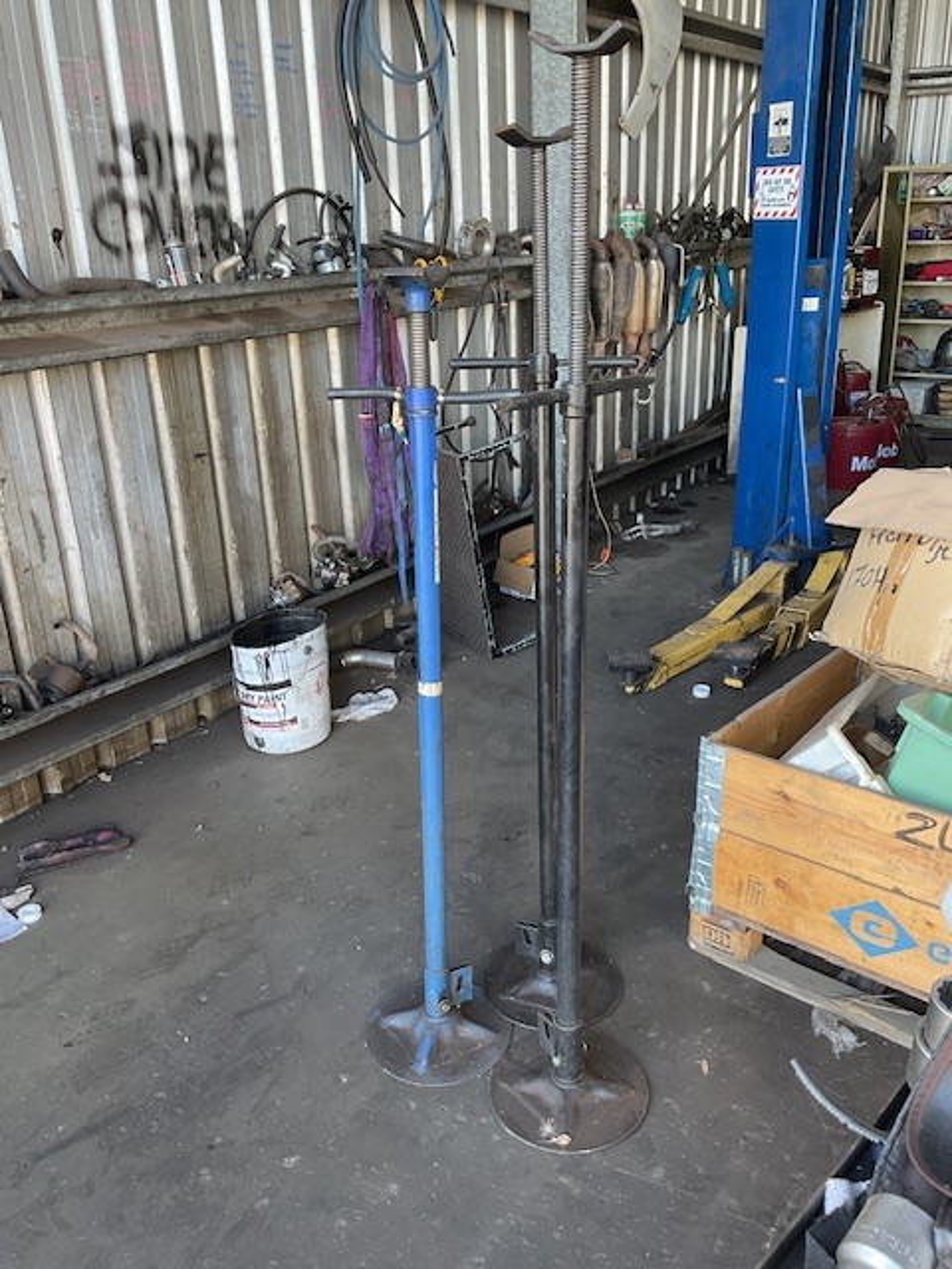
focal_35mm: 29
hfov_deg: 48.2
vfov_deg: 61.7
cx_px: 476
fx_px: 1063
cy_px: 634
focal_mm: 3
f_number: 1.8
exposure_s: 1/100
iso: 64
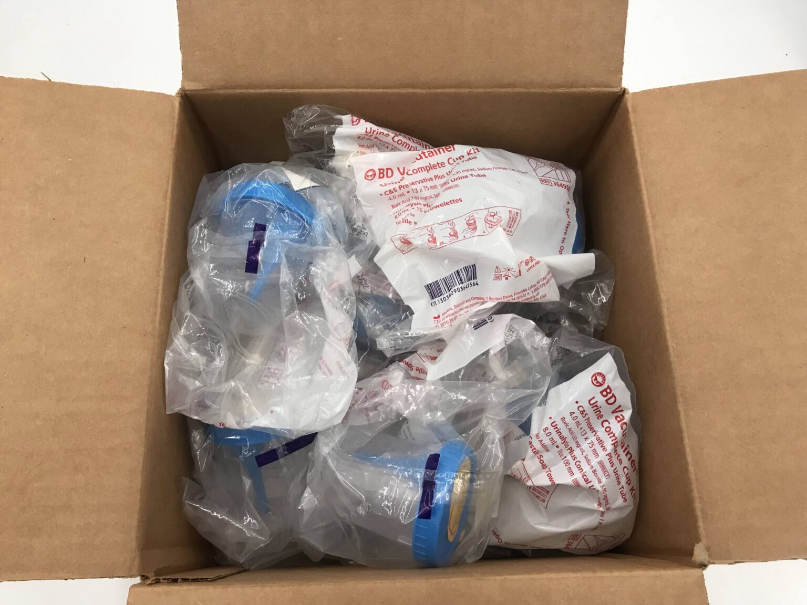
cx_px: 404
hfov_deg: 63.4
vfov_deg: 49.7
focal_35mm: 28
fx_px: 653
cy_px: 302
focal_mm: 3.99
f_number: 1.8
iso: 32
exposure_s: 1/30
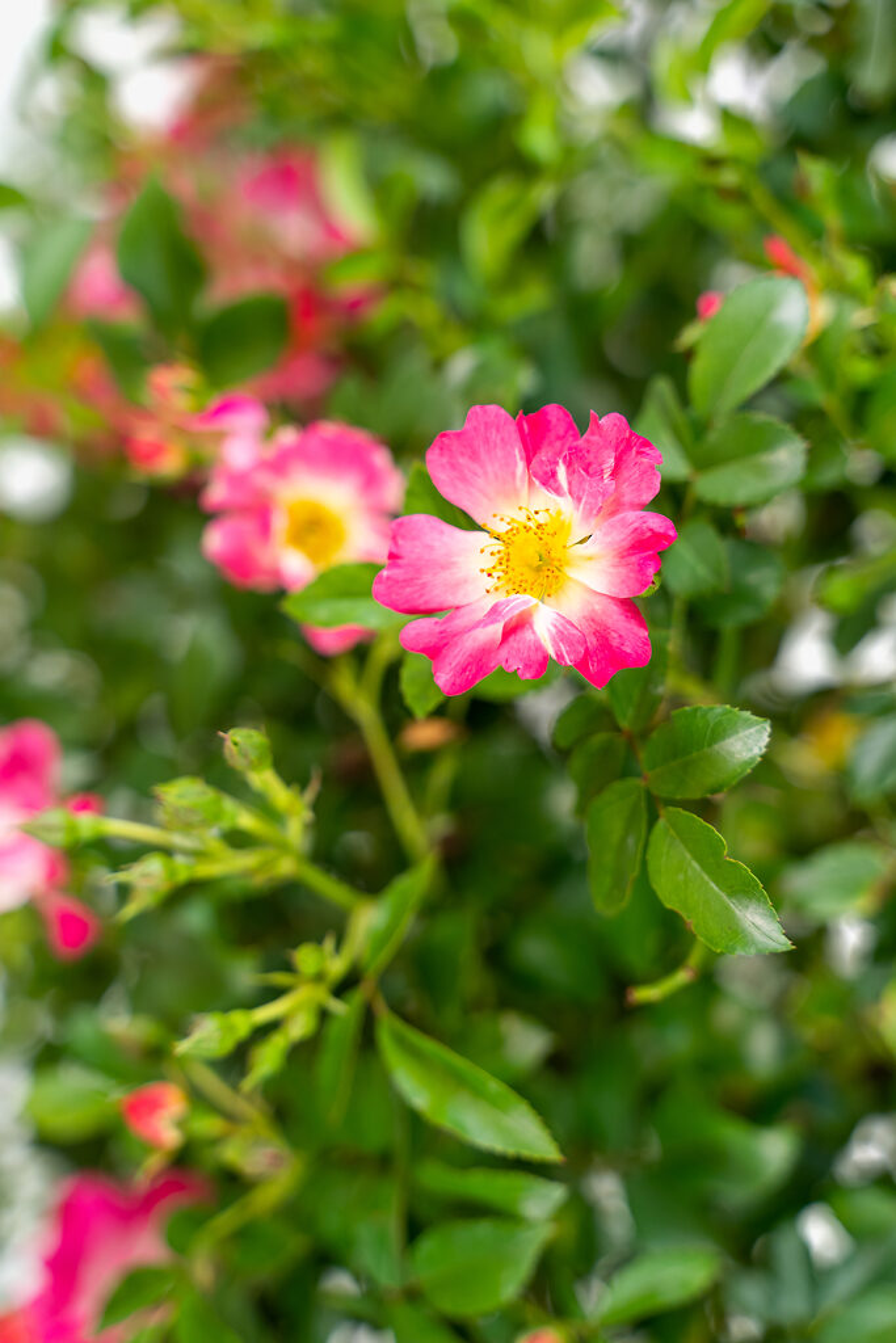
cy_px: 672
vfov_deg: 27.0
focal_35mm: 75
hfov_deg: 18.2
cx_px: 448
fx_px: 2799
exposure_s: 1/200
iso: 640
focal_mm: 75
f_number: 3.5
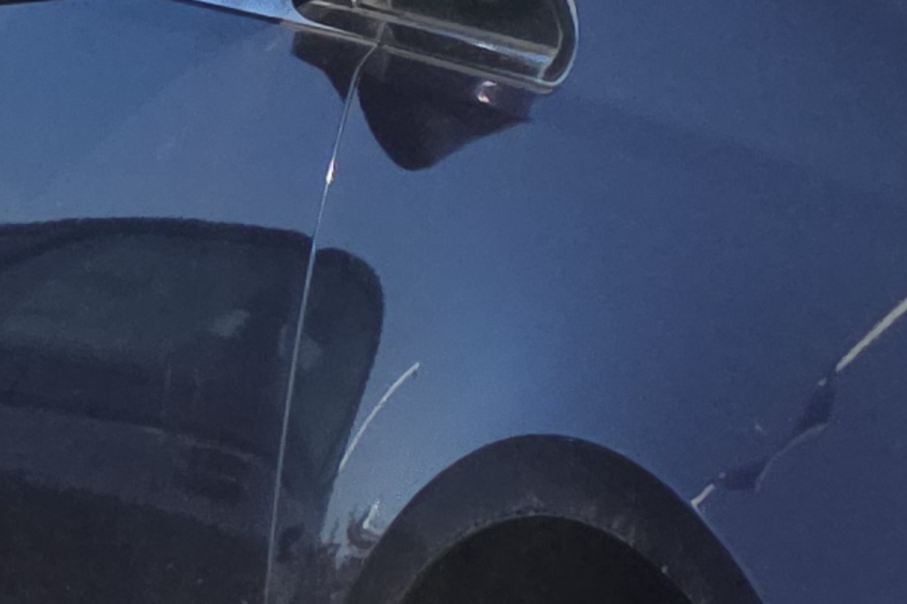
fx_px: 10757
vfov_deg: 3.2
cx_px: 1485
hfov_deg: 4.8
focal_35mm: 427
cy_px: 531
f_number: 2.4
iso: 50
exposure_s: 1/1584
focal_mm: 7.9
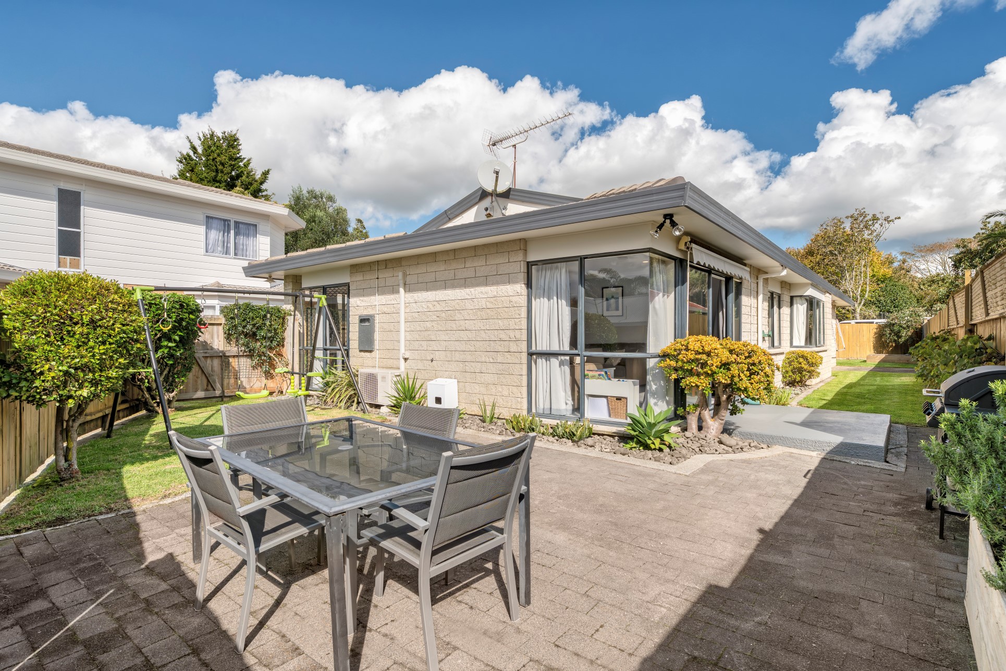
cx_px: 503
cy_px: 336
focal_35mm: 18
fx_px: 503
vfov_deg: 67.4
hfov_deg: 90.0
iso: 640
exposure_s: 1/1600
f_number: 10
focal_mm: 18
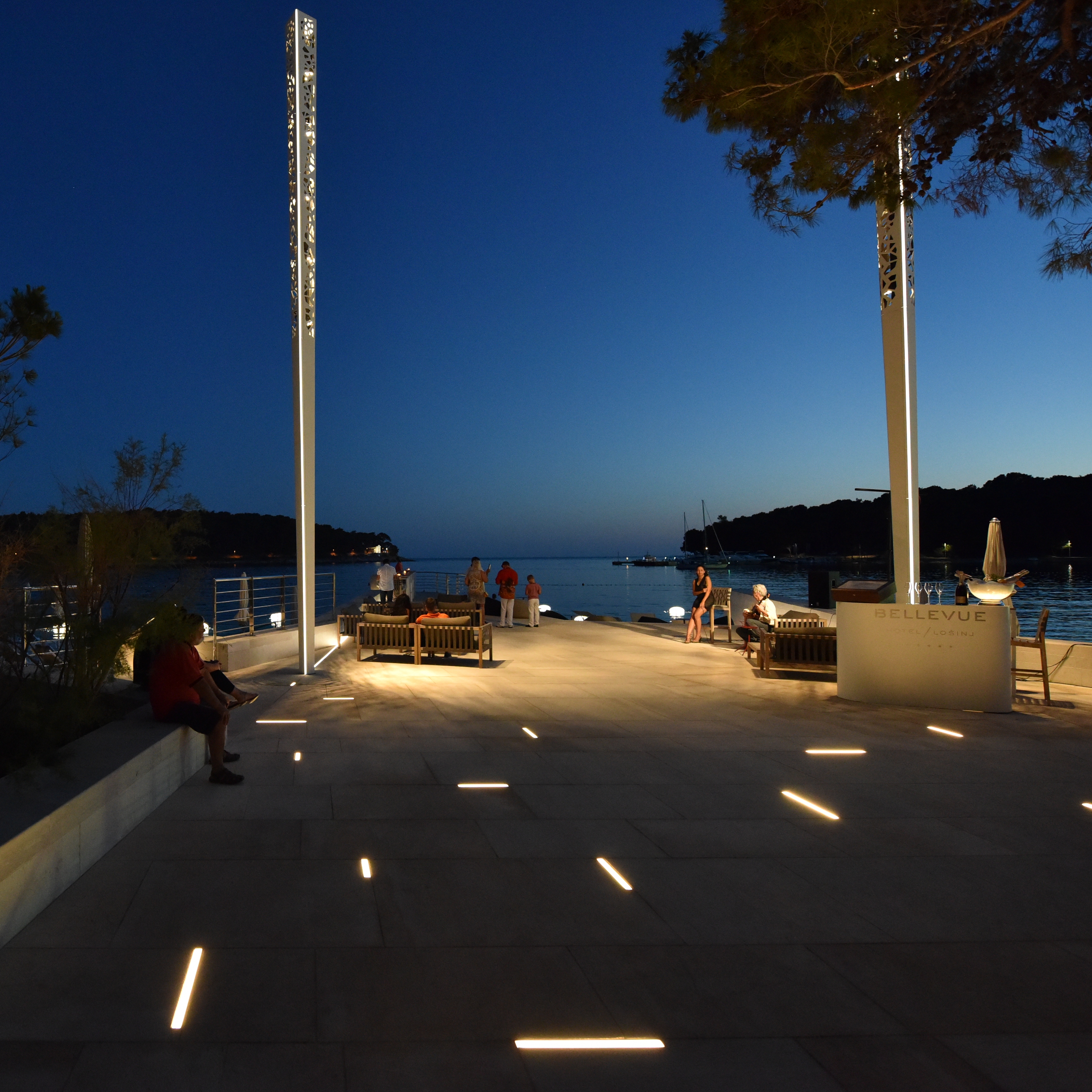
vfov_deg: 74.8
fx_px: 714
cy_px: 548
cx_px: 308
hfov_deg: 71.0
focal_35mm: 20
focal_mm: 15
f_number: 3.5
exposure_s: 1/50
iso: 4000
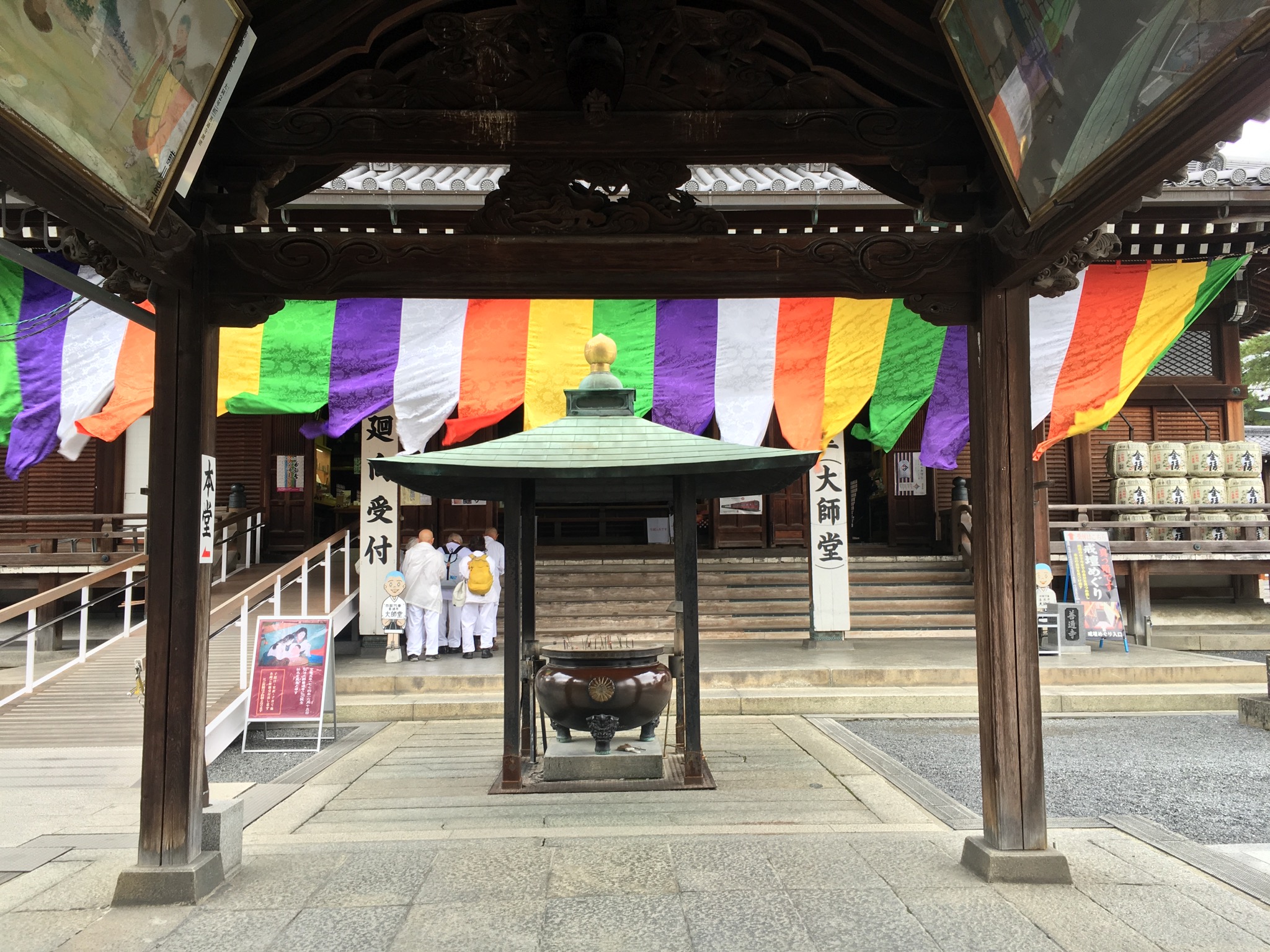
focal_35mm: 29
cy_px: 476
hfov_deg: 61.7
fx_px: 1064
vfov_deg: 48.2
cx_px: 635
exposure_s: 1/40
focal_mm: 4.15
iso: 25
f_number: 2.2
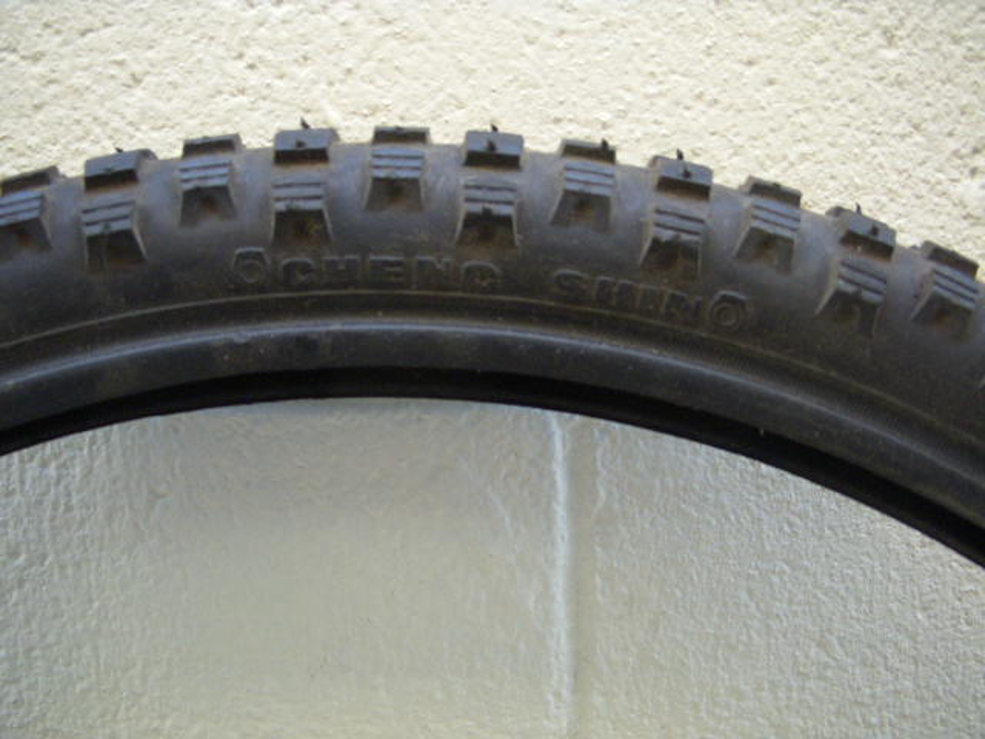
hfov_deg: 49.0
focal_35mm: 38
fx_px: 1081
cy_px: 370
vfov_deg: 37.7
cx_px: 492
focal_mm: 6.3
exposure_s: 1/25
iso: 200
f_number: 3.3
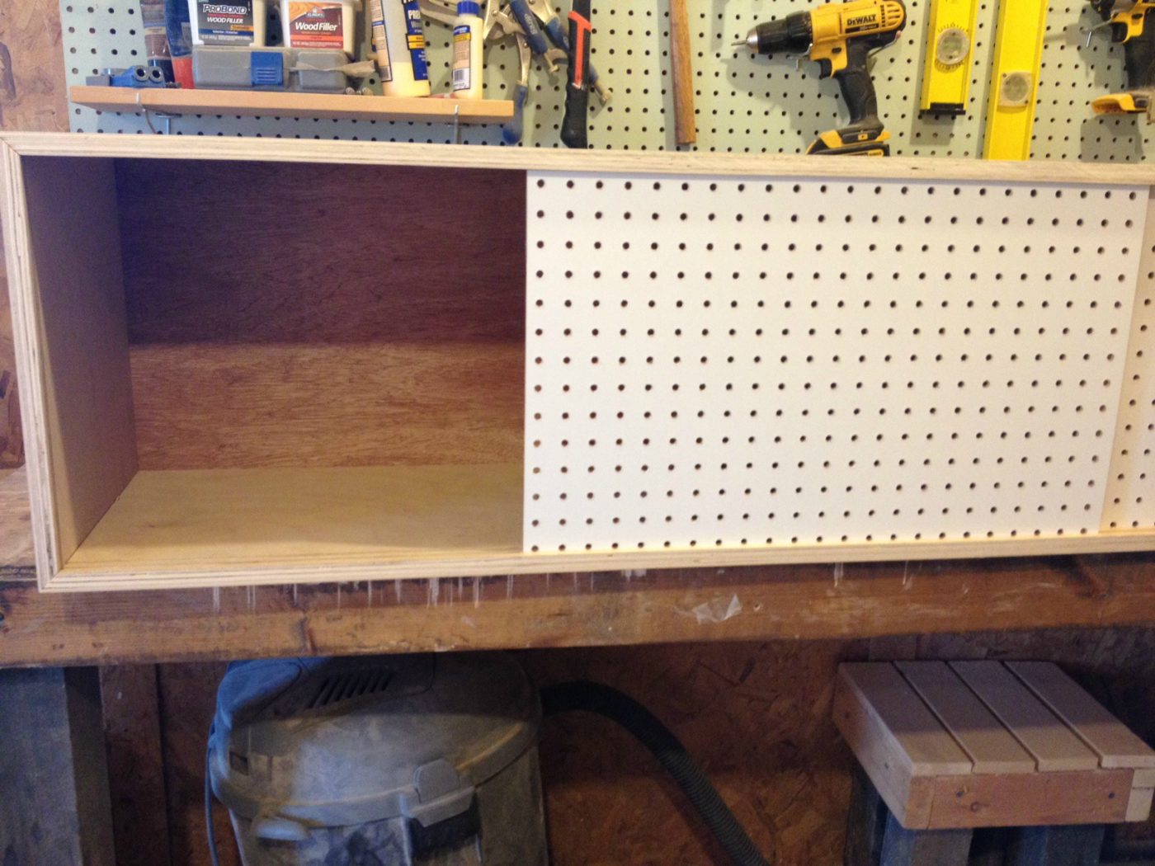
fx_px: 1168
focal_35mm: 35
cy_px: 433
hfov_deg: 52.6
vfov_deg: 40.7
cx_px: 578
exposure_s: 1/20
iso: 200
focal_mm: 4.28
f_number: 2.4
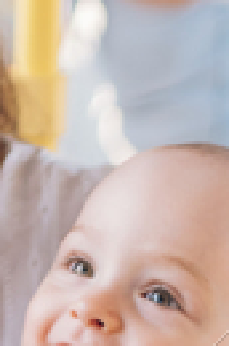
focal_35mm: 342
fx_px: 3281
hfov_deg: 3.9
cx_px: -351
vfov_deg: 5.9
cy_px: -318
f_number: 1.8
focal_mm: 50
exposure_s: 1/400
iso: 200
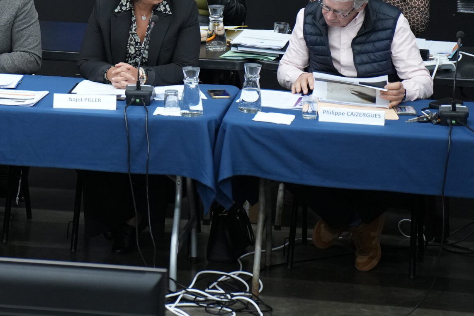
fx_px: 4424
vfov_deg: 4.1
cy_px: 25
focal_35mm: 336
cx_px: 17
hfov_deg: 6.1
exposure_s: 1/160
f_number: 2.8
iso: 2500
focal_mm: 150
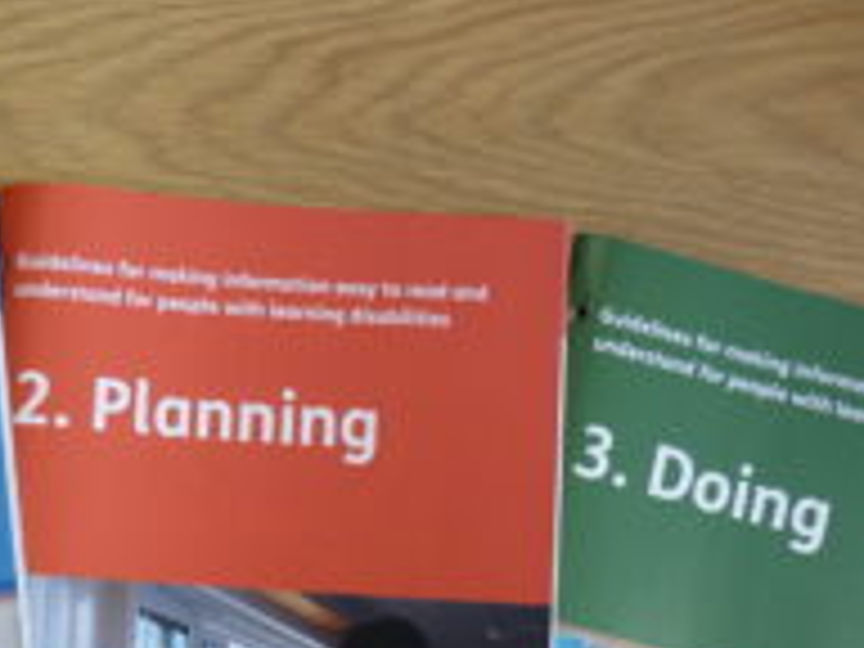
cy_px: 522
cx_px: 266
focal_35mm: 50
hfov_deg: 37.6
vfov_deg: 28.5
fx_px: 1248
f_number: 3.1
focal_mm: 4.3
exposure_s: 1/30
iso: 120
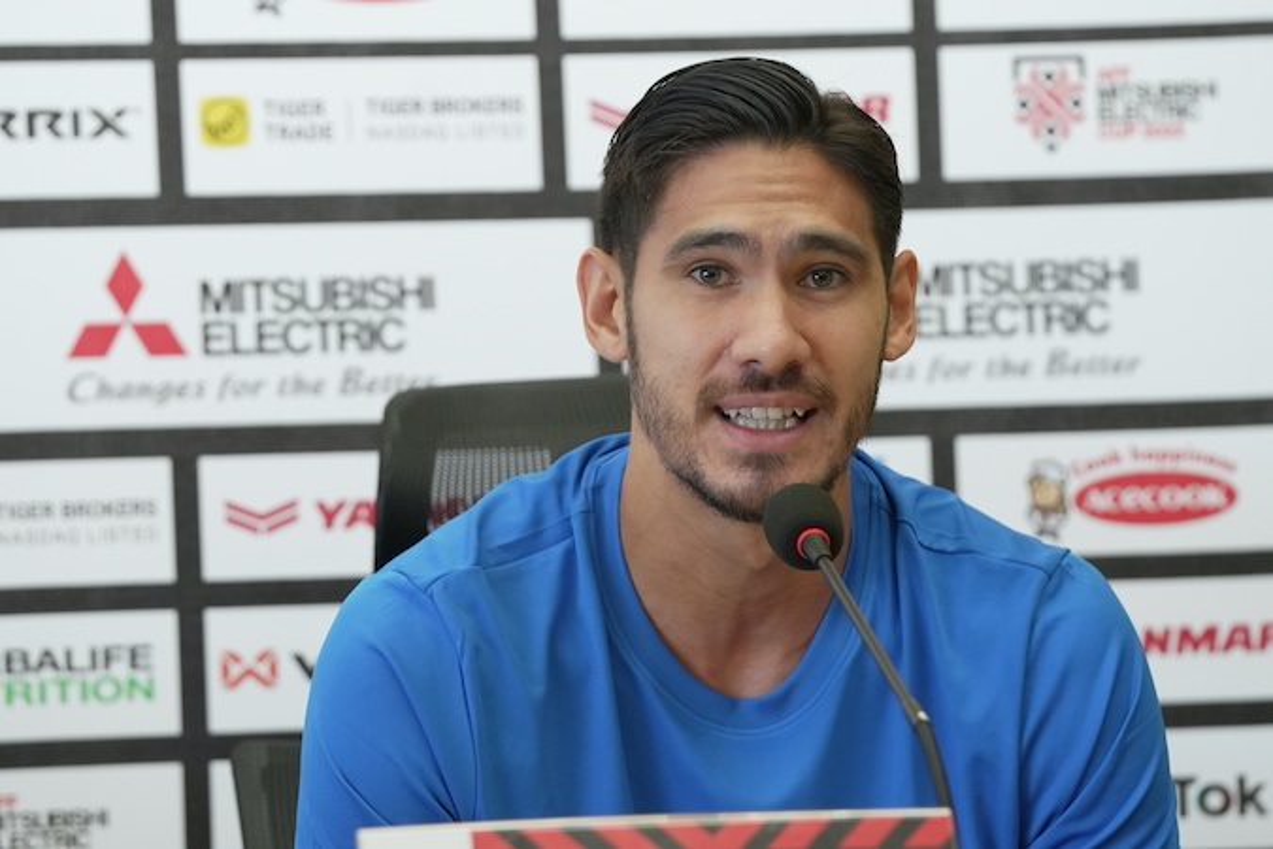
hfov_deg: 7.4
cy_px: 424
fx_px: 9865
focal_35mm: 279
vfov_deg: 4.9
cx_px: 636
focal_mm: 186
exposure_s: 1/320
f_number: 4
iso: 2000
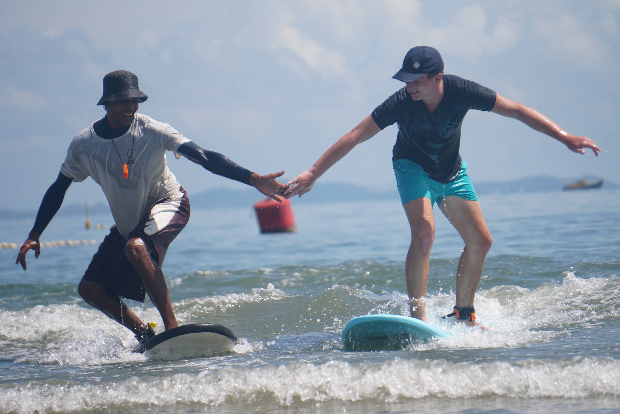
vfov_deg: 4.4
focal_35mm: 315
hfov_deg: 6.5
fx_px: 5425
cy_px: 207
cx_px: 310
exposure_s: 1/500
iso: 100
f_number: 6.3
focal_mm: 210
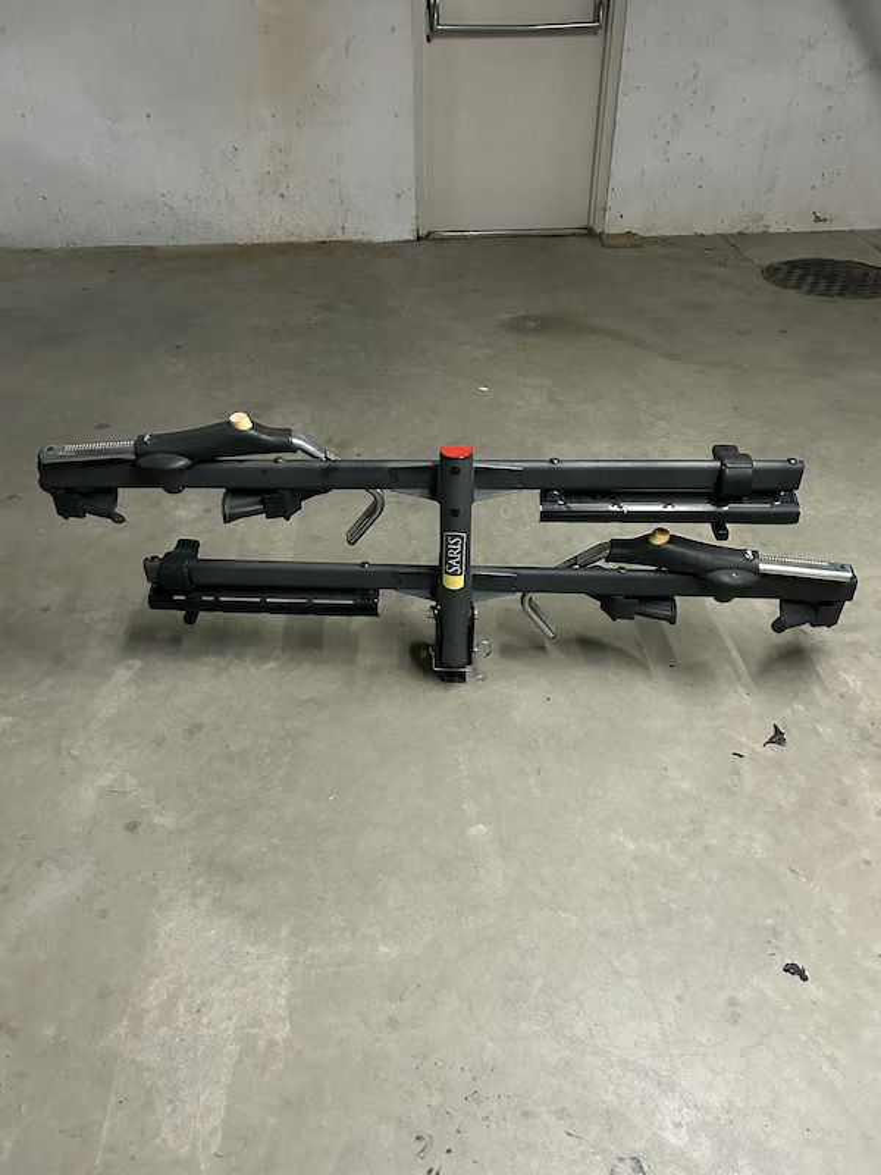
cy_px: 588
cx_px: 440
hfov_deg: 53.1
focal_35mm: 26
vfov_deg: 67.3
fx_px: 882
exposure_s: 1/60
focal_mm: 5.7
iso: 500
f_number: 1.5
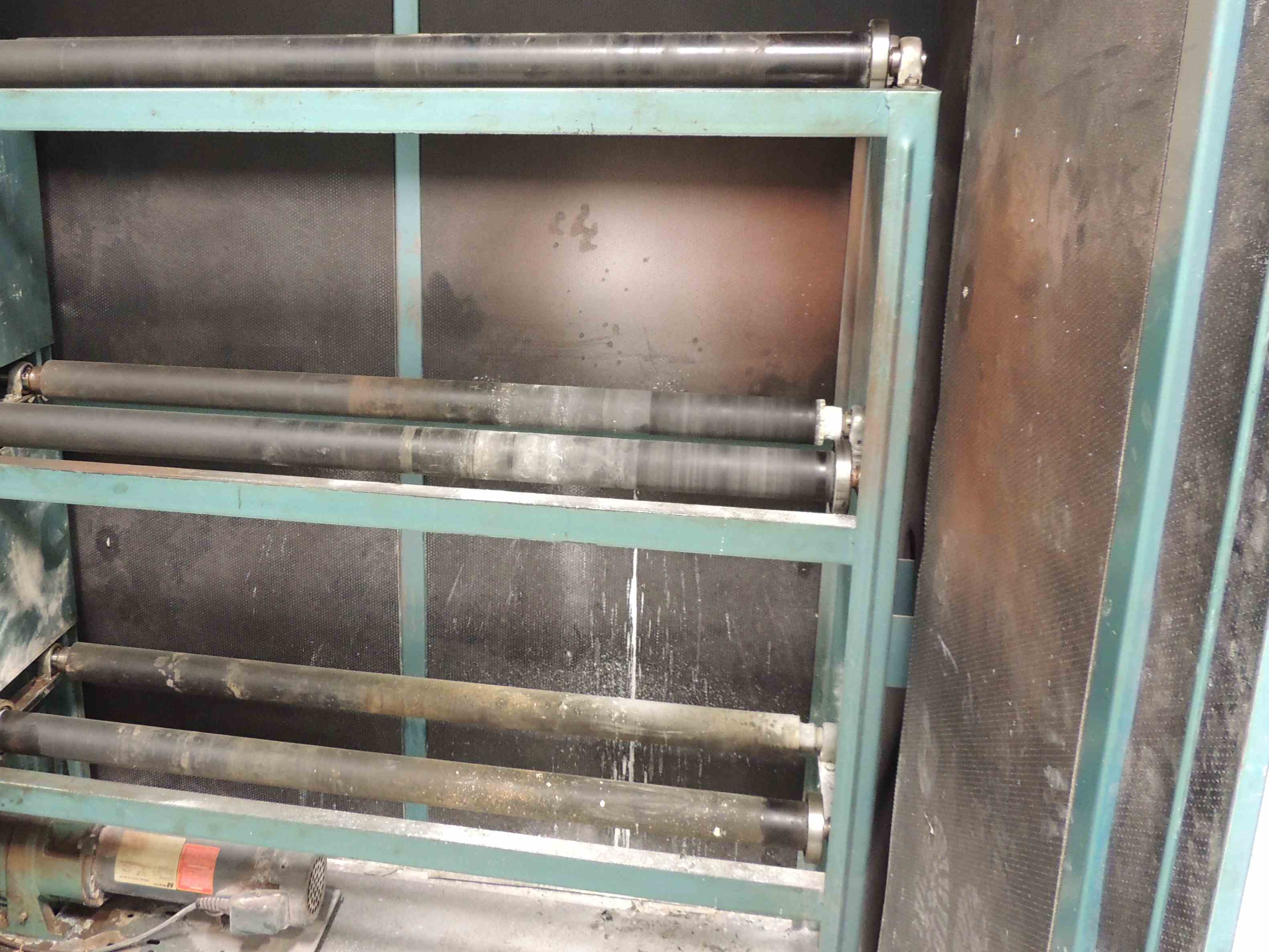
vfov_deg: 40.6
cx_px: 417
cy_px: 399
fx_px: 1283
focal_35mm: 35
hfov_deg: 51.6
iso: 400
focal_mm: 4.3
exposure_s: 1/8
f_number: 3
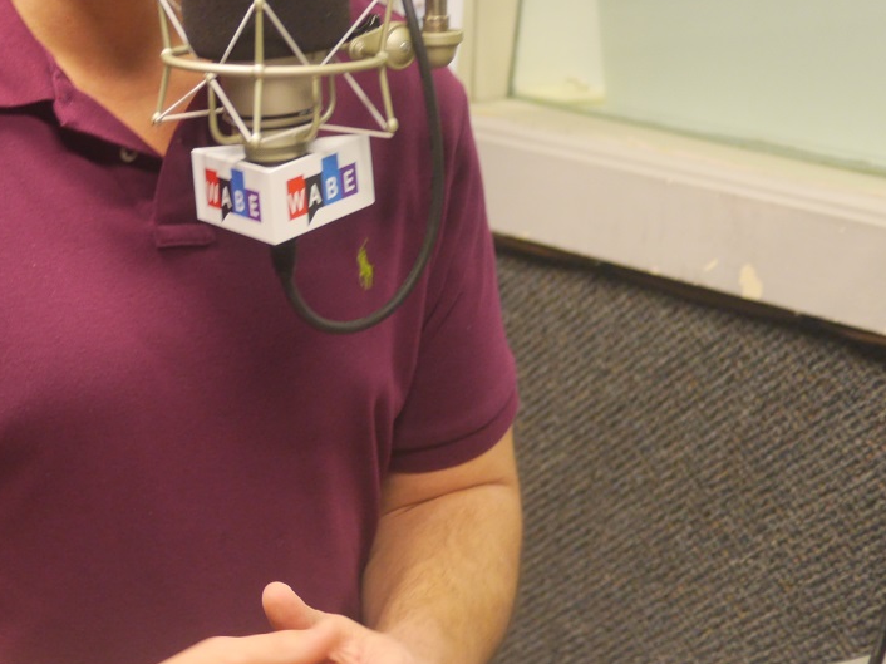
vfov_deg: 14.5
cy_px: 201
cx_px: -50
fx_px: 2610
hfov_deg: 18.6
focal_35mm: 102
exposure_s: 1/60
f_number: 1.7
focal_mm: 20
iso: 640
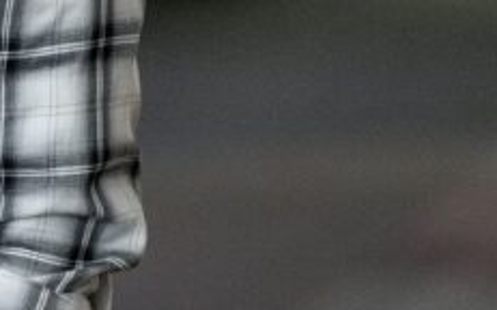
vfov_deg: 1.2
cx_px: -615
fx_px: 14334
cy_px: -121
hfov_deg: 2.0
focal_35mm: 1059
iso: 8000
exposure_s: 1/200
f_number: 4
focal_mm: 200
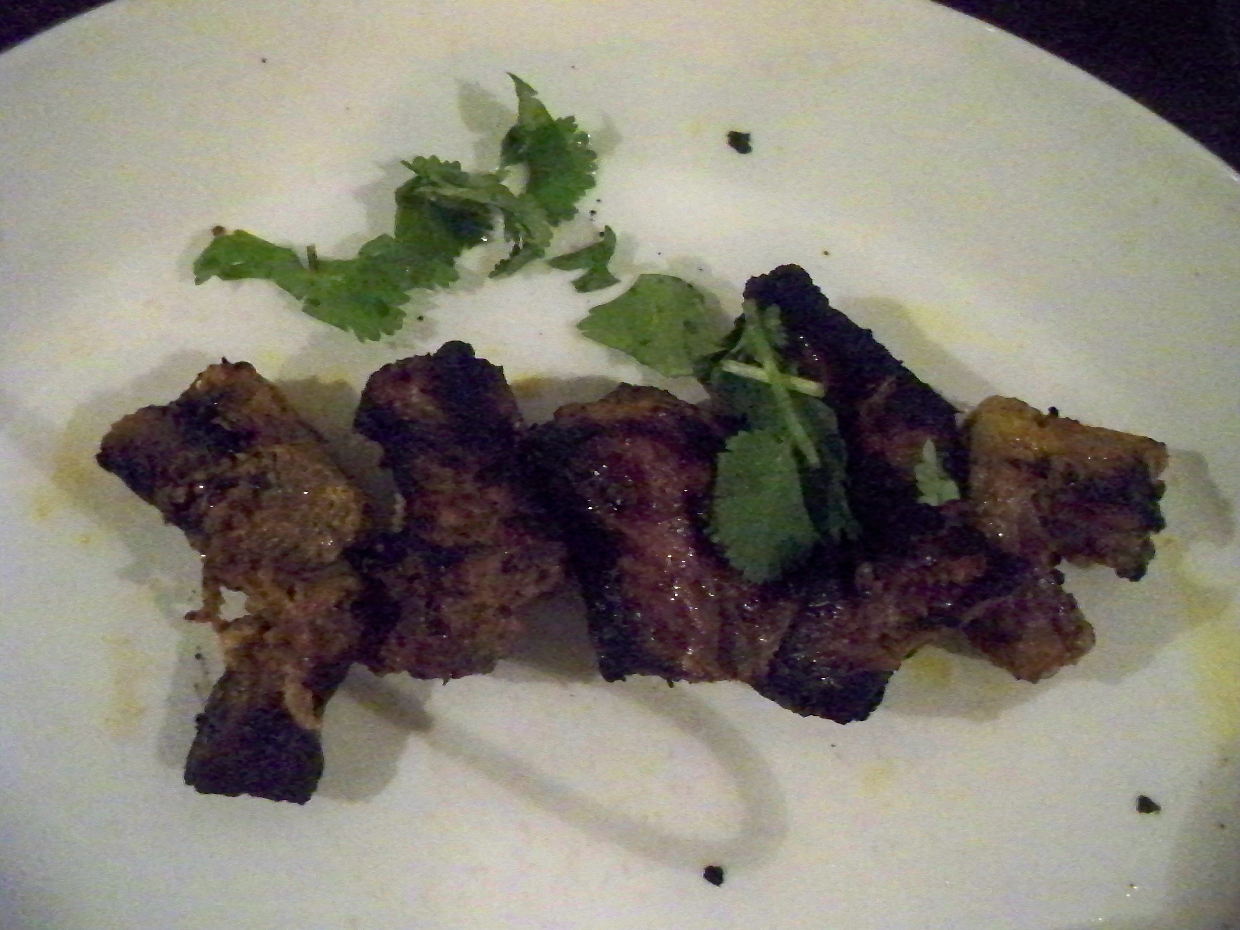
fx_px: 1254
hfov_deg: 52.6
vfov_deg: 40.7
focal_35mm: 35
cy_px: 465
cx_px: 620
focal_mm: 6.3
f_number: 3.1
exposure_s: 1/60
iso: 3200
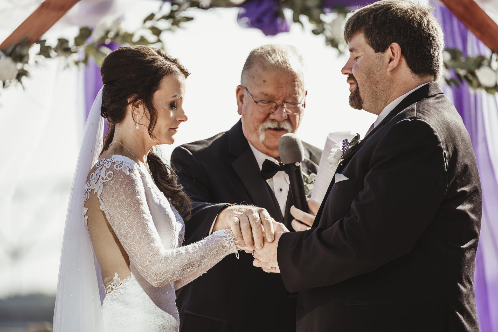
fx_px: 2766
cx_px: 249
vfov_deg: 6.9
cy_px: 166
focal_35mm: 200
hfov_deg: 10.3
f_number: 3.2
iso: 64
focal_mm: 200
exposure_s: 1/320
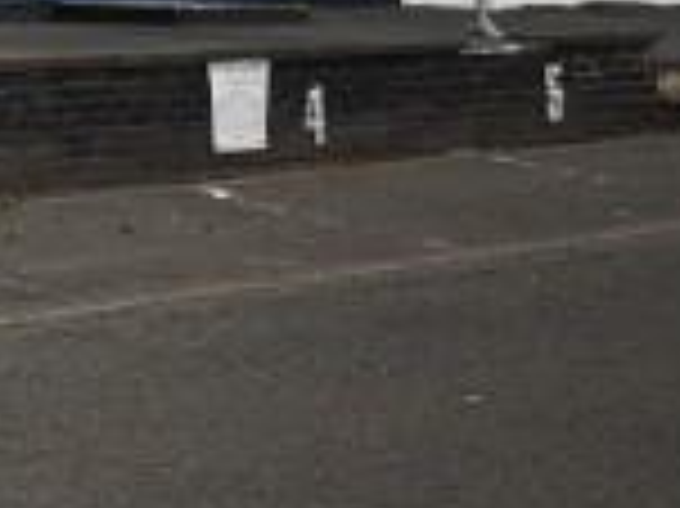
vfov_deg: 8.0
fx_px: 3592
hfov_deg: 8.6
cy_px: -234
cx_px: -1486
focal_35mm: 183
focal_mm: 3.95
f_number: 1.8
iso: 50
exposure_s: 1/1172
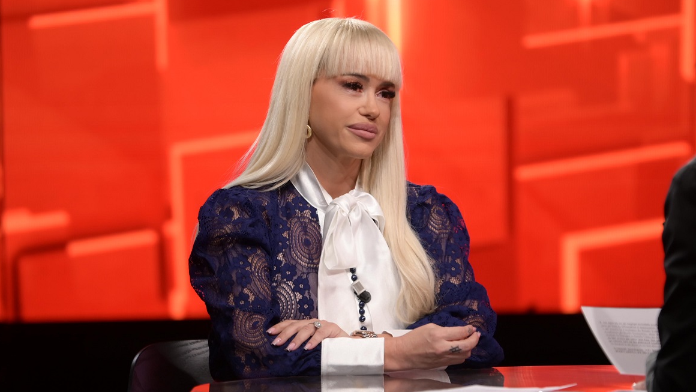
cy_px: 193
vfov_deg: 3.7
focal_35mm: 325
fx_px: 5999
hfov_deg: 6.6
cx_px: 352
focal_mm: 200
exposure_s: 1/320
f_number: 2.8
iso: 640
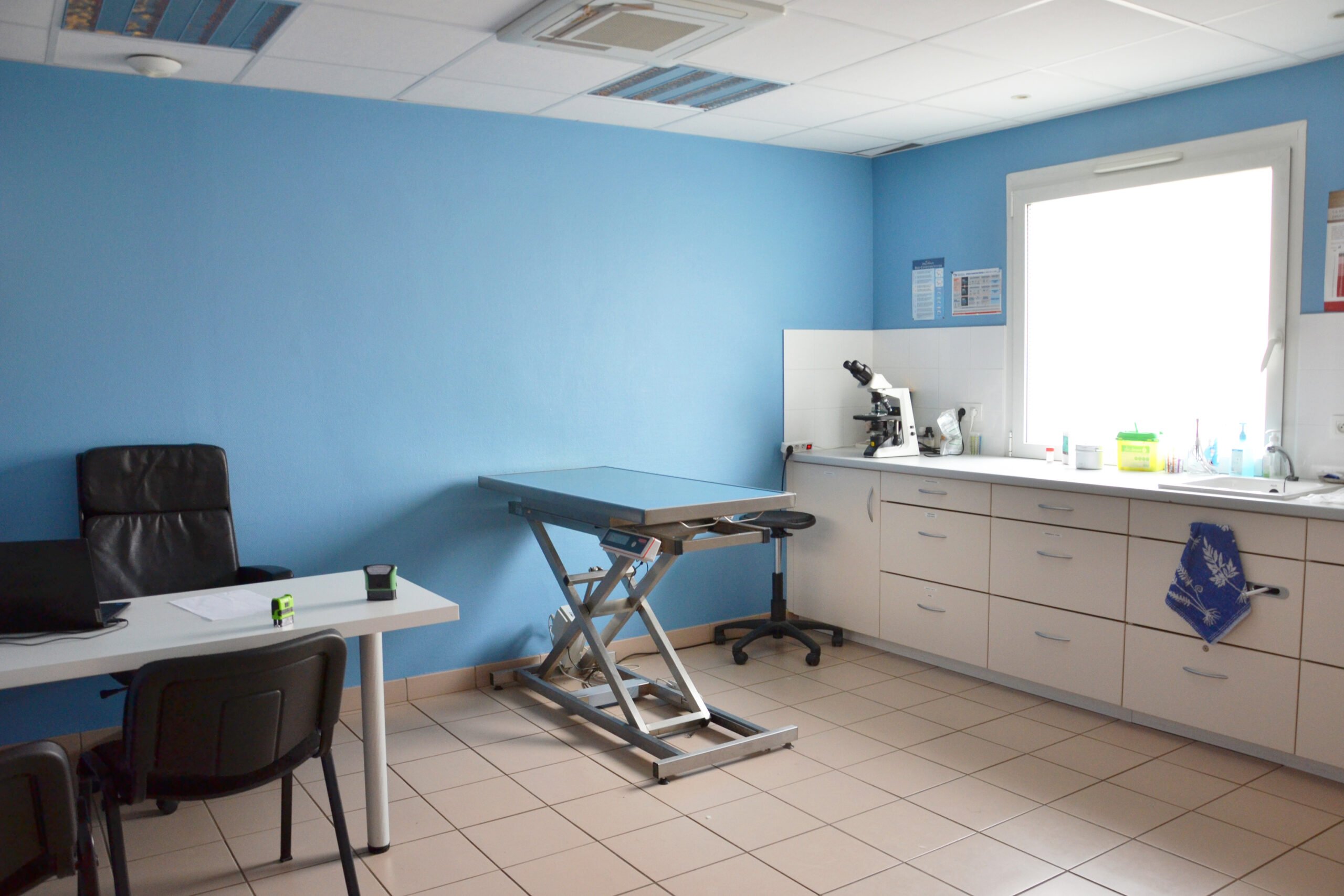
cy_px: 448
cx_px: 672
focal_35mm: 27
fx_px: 1008
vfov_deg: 47.9
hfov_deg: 67.4
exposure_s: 1/100
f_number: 5
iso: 400
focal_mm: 18
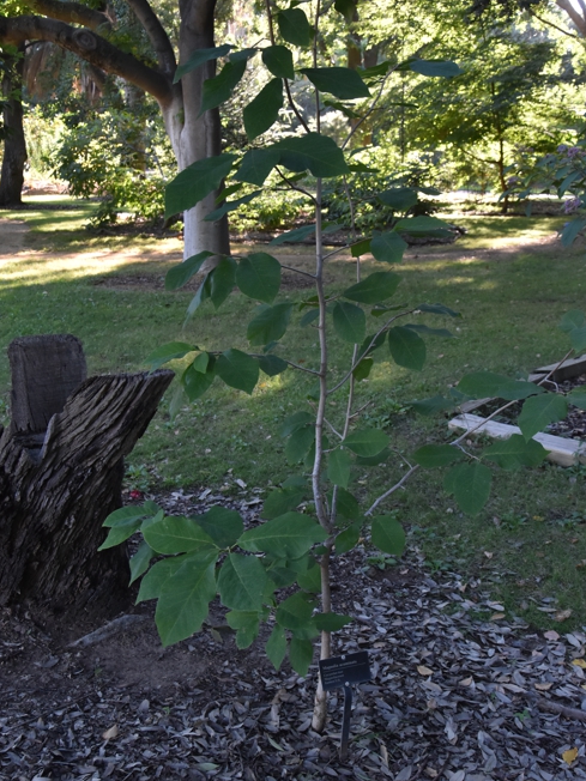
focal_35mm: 46
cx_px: 307
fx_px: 1038
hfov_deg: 31.5
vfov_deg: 41.2
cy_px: 375
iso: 800
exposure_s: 1/125
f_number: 5.6
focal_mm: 26
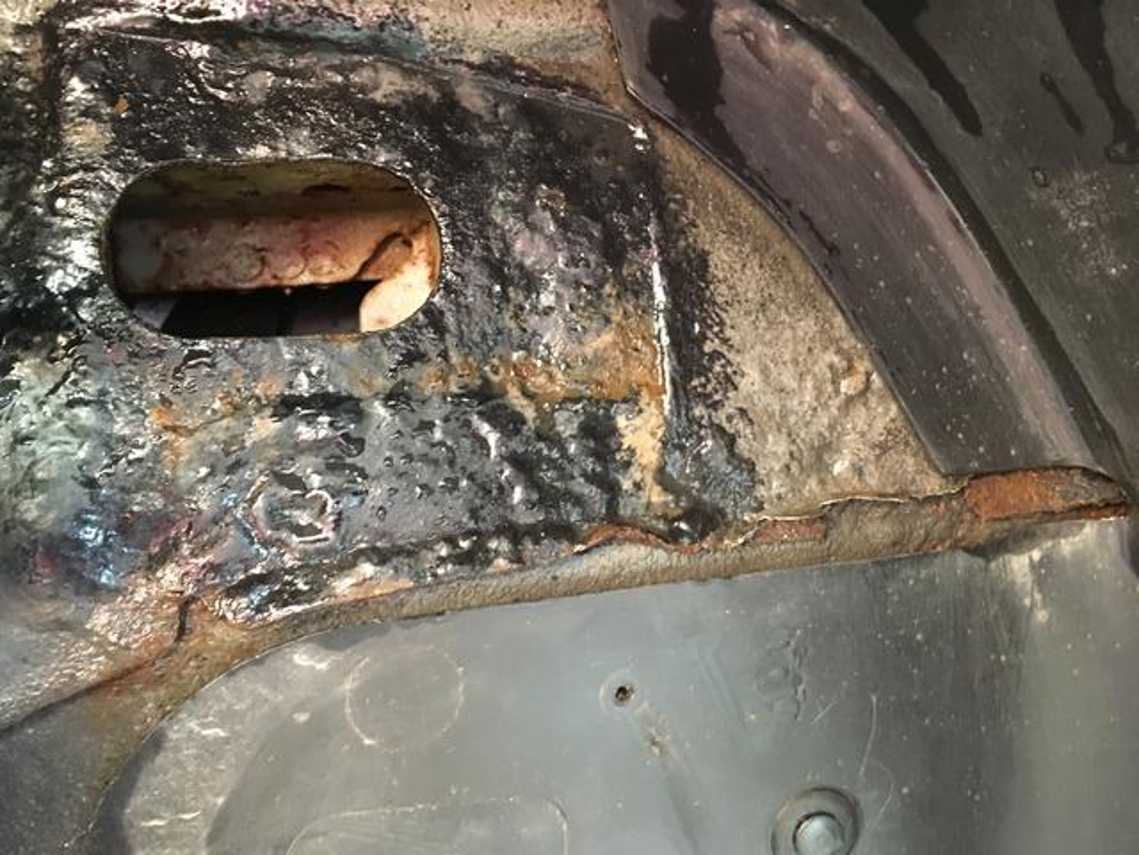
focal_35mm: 29
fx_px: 954
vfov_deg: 48.2
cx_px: 570
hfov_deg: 61.7
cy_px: 428
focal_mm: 4.15
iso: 500
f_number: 2.2
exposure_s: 1/17
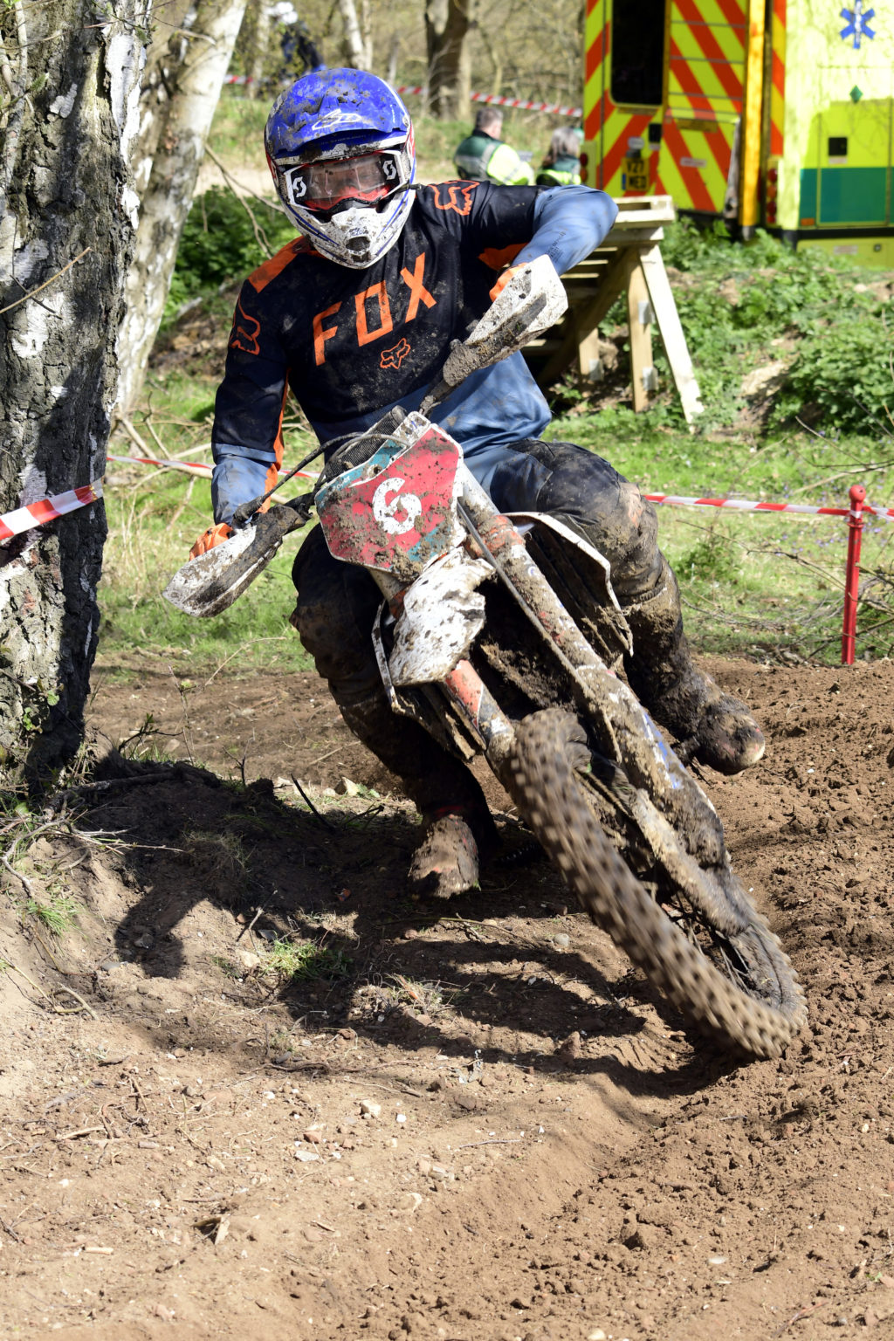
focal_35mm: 105
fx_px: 3911
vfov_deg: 19.5
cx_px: 447
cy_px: 670
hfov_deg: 13.0
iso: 250
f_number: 7.1
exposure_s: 1/320
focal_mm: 70
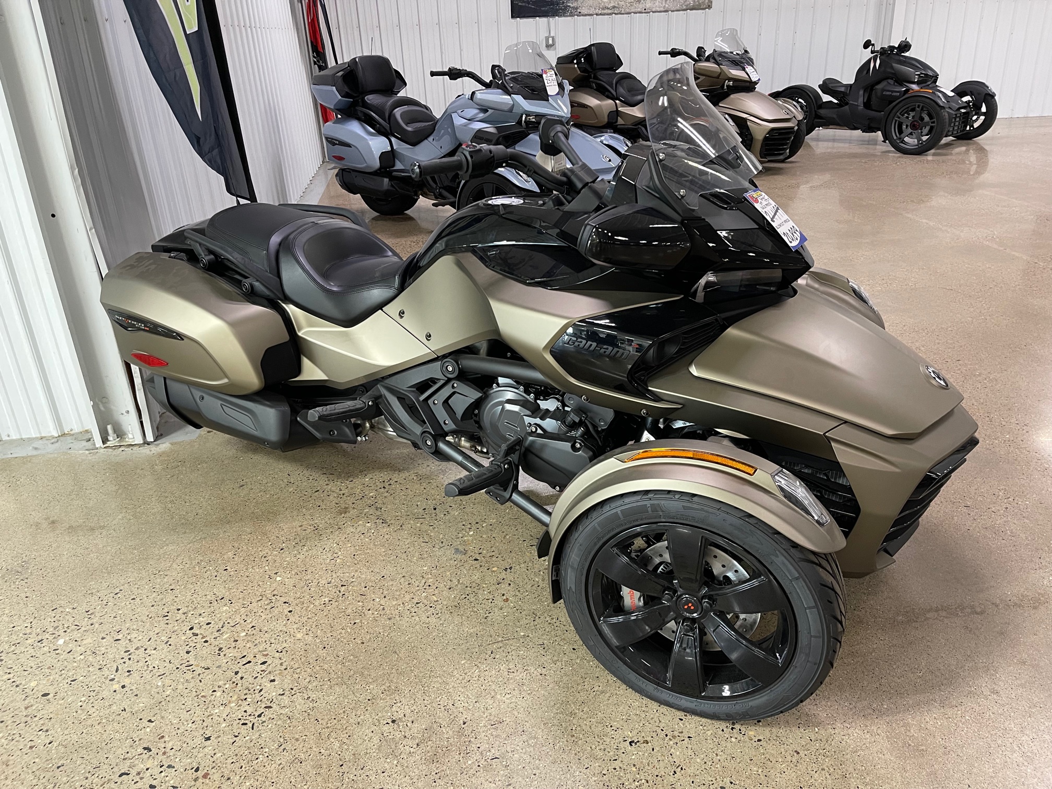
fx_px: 790
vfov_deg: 53.1
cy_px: 394
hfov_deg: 67.3
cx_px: 526
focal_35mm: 26
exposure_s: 1/60
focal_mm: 5.1
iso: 250
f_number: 1.6
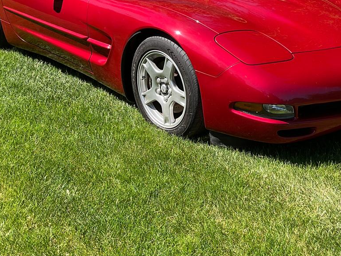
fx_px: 591
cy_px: 81
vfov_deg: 24.3
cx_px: 185
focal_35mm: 60
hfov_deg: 32.2
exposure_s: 1/580
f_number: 1.8
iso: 16
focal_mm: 3
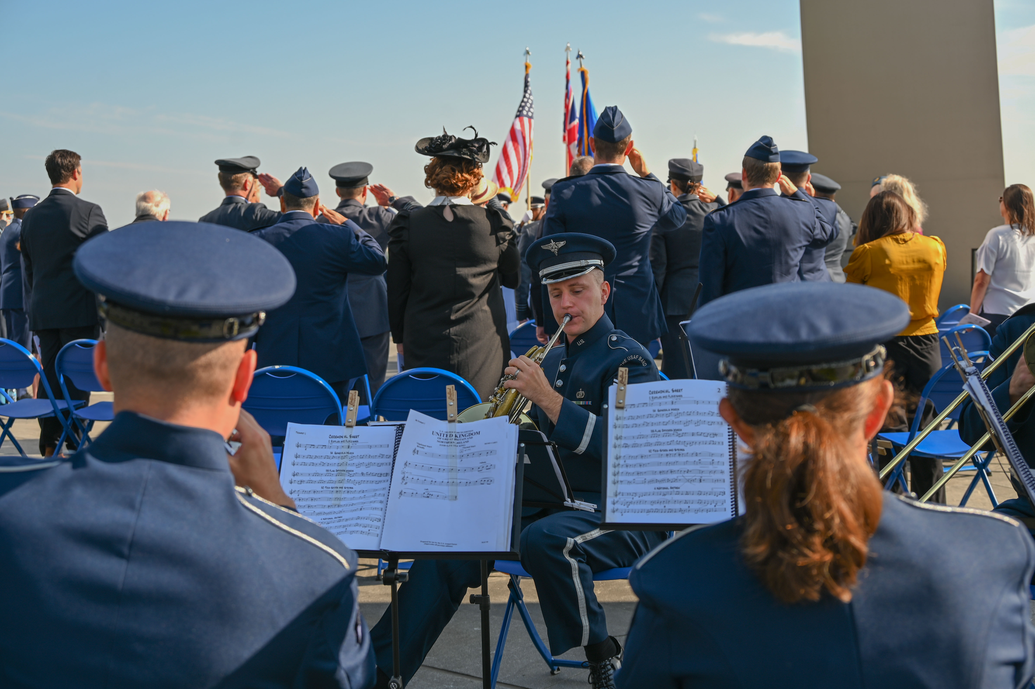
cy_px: 344
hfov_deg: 42.8
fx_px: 1322
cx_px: 518
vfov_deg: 29.2
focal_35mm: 46
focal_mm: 46
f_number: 5.3
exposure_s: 1/200
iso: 50
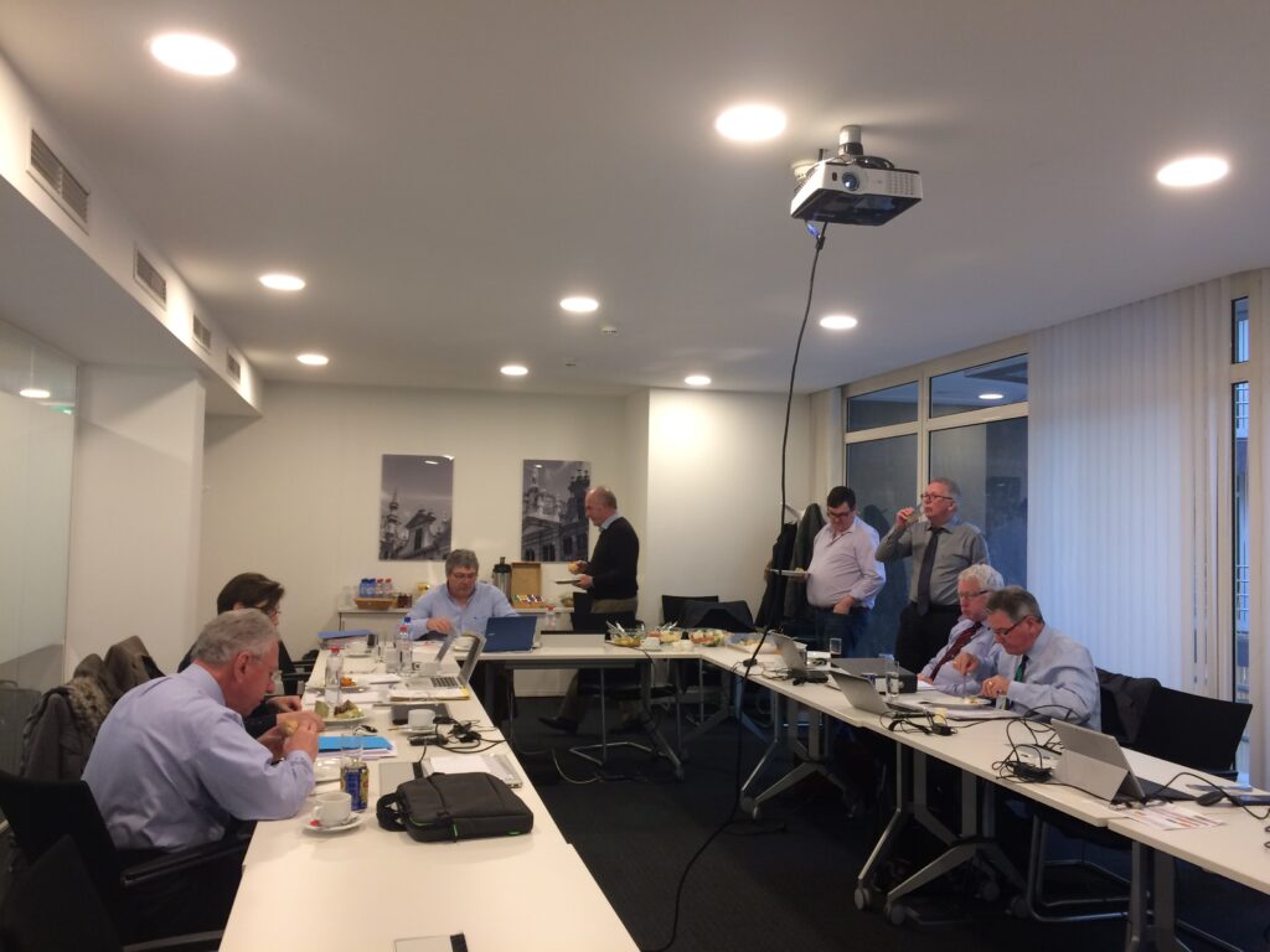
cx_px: 635
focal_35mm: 29
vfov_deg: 48.2
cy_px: 476
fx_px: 1064
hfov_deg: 61.7
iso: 100
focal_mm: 4.15
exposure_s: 1/33
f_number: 2.2
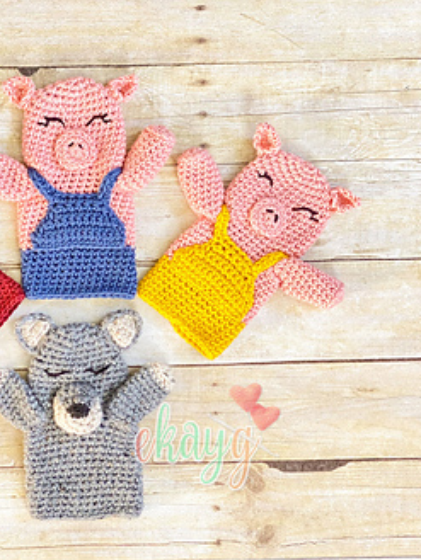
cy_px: 248
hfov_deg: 18.5
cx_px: 92
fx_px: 1280
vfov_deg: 24.7
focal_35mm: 79
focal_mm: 6
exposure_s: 1/60
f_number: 2
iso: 320
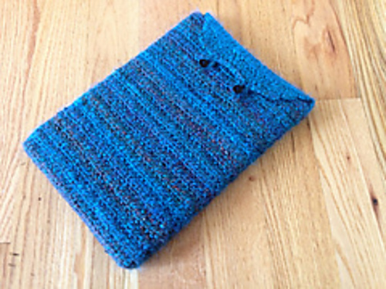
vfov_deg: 42.9
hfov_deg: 55.4
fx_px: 368
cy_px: 144
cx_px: 193
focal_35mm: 33
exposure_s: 1/20
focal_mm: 4.12
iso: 160
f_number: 2.4
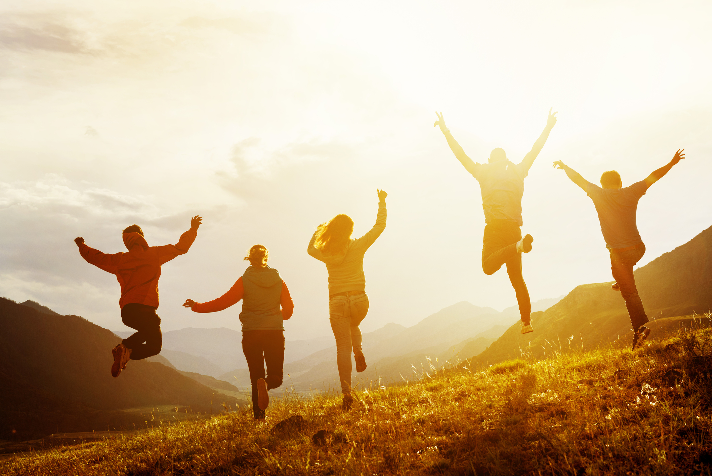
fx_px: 989
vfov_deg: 27.0
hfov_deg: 39.6
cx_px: 356
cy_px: 238
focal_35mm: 50
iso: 320
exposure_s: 1/640
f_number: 5
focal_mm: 50
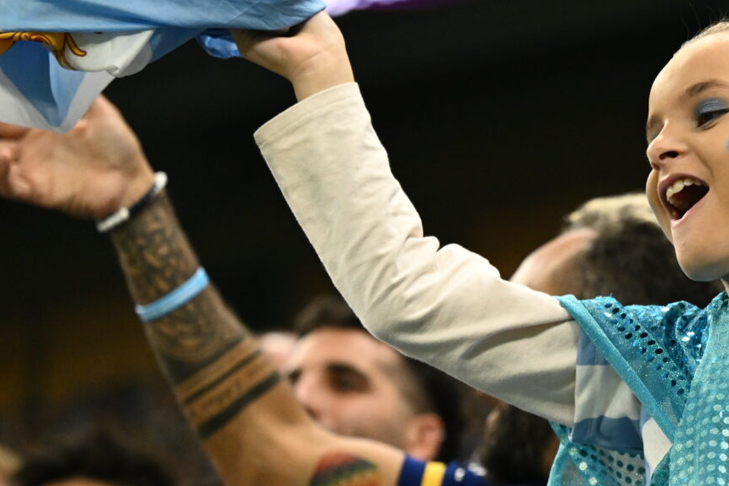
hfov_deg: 9.6
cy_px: 245
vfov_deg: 6.5
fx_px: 4292
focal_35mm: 212
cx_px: 744
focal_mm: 89
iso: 3200
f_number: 2.8
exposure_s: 1/2000
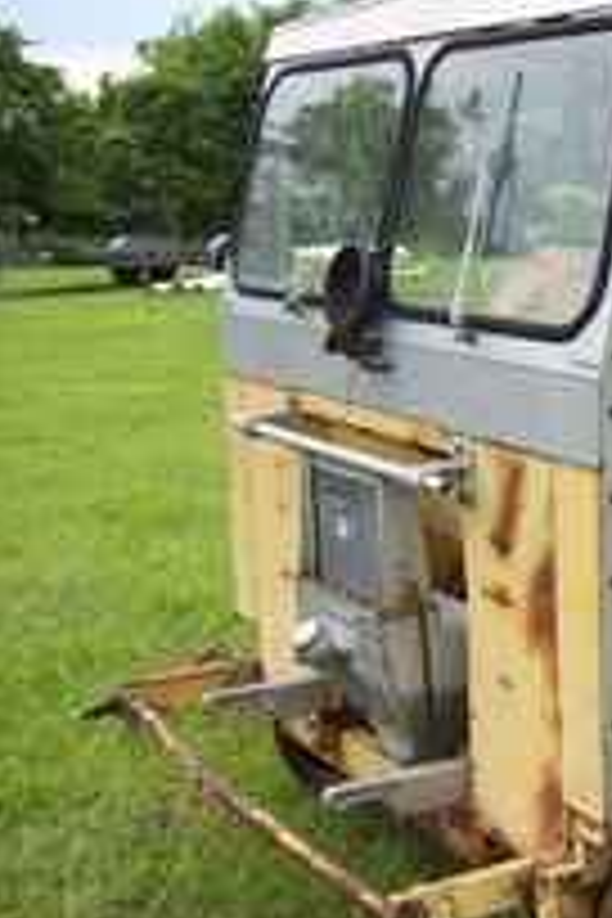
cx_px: 760
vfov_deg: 31.9
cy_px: 472
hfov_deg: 20.1
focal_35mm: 63
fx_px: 1606
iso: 80
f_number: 2.7
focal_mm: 6
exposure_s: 1/168
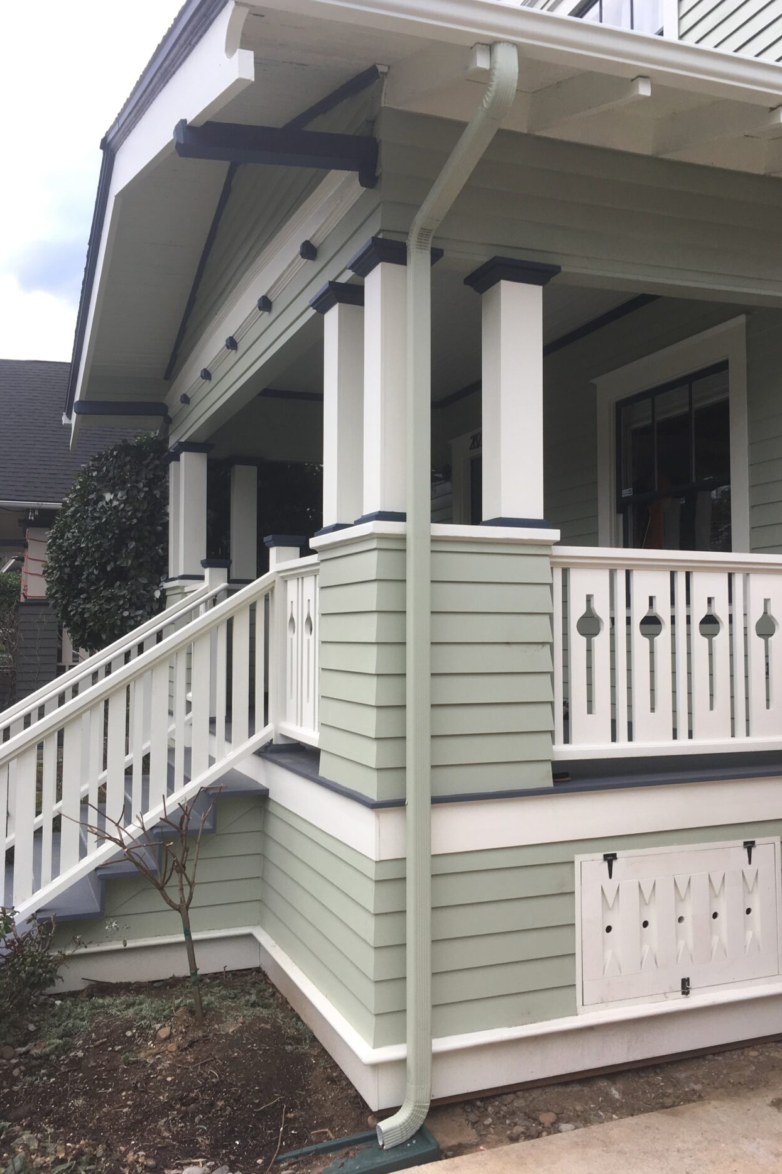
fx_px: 1010
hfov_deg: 42.2
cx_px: 441
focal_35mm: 31
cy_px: 574
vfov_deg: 60.3
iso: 25
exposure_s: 1/199
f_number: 2.2
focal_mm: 4.15
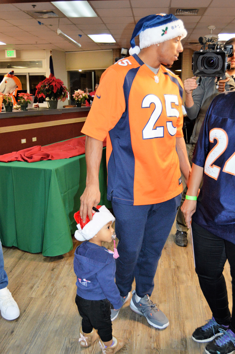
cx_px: 118
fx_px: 324
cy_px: 177
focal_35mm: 33
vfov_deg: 57.3
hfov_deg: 39.9
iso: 1600
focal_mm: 22
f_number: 3.5
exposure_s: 1/60
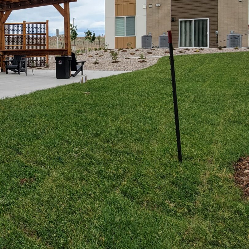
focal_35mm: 29
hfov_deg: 51.6
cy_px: 57
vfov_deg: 52.7
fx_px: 236
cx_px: 44
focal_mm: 2.2
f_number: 2.2
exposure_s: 1/1173
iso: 50
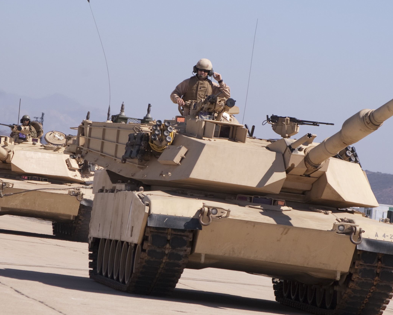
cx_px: 199
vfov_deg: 5.5
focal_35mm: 283
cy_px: 144
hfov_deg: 6.8
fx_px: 3292
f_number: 8
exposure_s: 1/500
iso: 200
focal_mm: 138
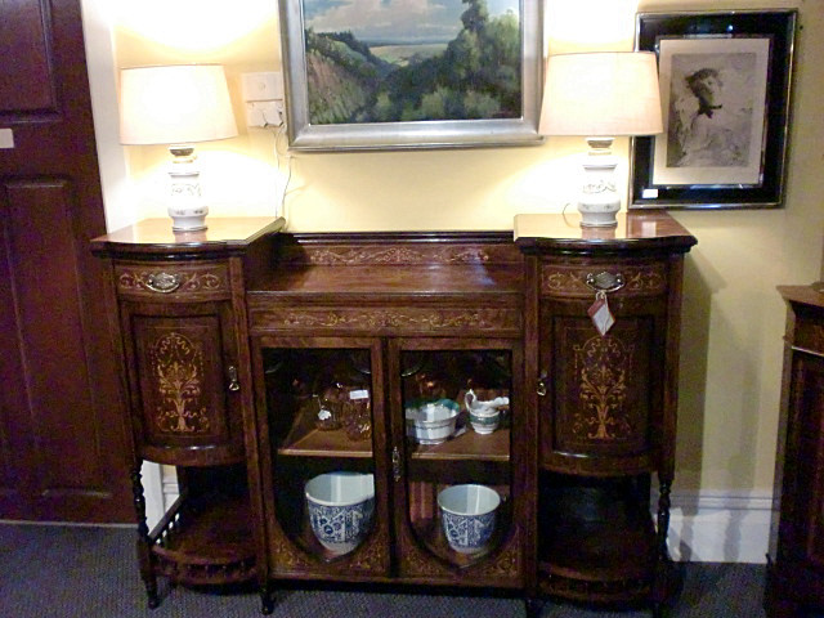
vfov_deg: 40.7
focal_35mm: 35
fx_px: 833
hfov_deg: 52.6
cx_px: 412
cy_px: 309
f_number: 3.1
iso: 1250
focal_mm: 6.3
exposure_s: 1/60
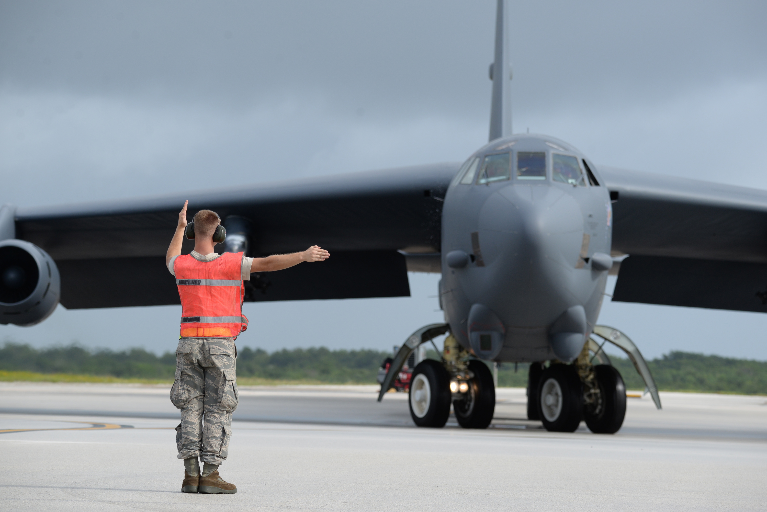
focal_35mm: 185
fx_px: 3943
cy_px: 256
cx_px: 384
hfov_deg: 11.1
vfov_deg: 7.4
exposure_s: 1/1600
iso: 400
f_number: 7.1
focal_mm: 185
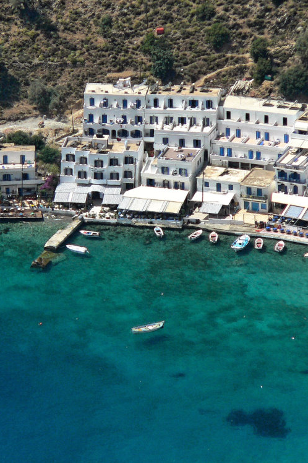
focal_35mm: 601
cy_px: 232
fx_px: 7719
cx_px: 161
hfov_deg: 2.3
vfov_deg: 3.4
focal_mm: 72
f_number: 4
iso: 80
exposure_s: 1/320
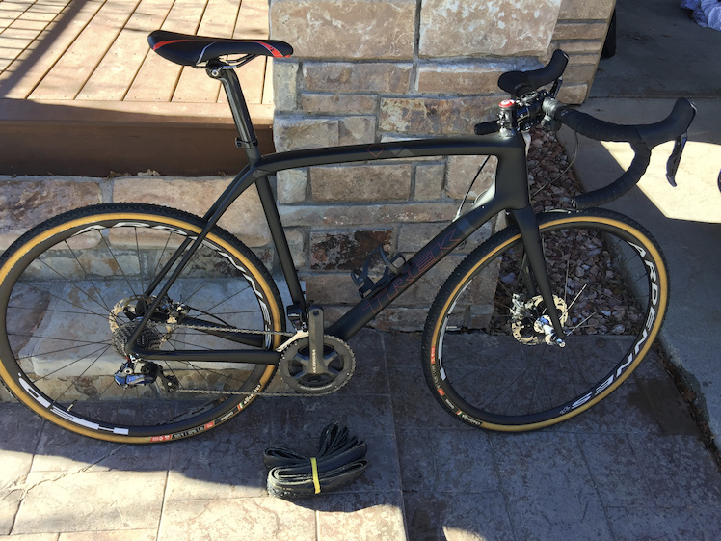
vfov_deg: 45.4
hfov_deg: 58.3
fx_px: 646
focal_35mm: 31
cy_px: 254
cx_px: 337
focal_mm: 4.15
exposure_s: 1/142
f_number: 2.2
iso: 32
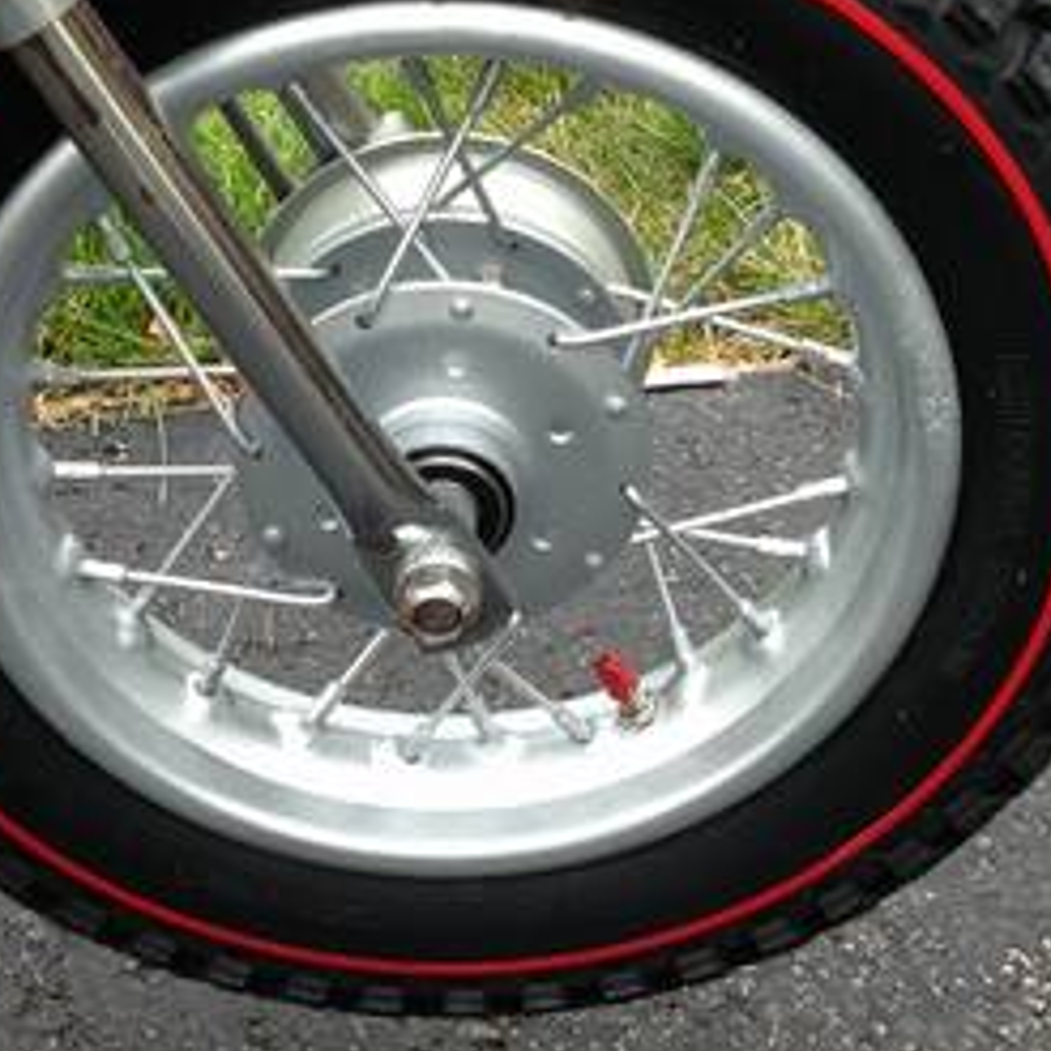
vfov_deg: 24.2
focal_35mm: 71
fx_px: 2439
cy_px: 333
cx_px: 466
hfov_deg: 24.3
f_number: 2.4
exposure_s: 1/175
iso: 50
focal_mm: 4.13
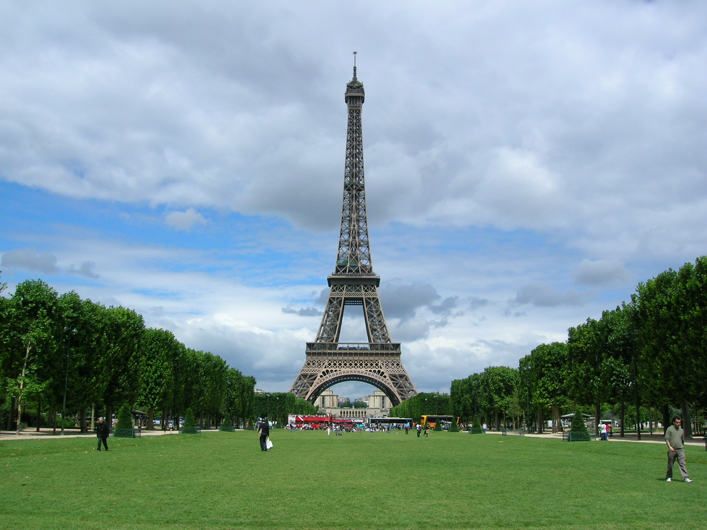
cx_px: 354
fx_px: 694
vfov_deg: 41.8
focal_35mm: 34
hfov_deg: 54.0
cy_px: 265
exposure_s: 1/605
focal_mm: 5.7
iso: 50
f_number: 4.9
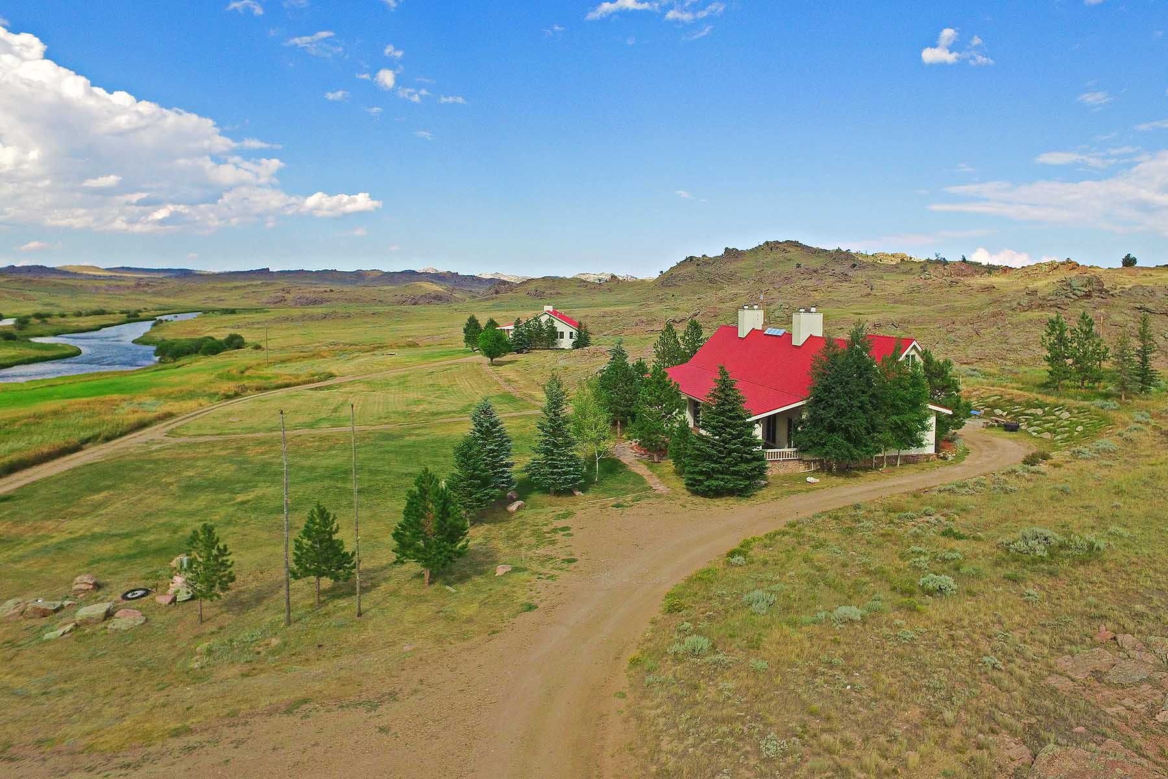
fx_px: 649
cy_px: 390
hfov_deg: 84.0
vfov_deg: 61.9
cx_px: 584
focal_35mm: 20
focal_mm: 3.61
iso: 100
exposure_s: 1/200
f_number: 2.8
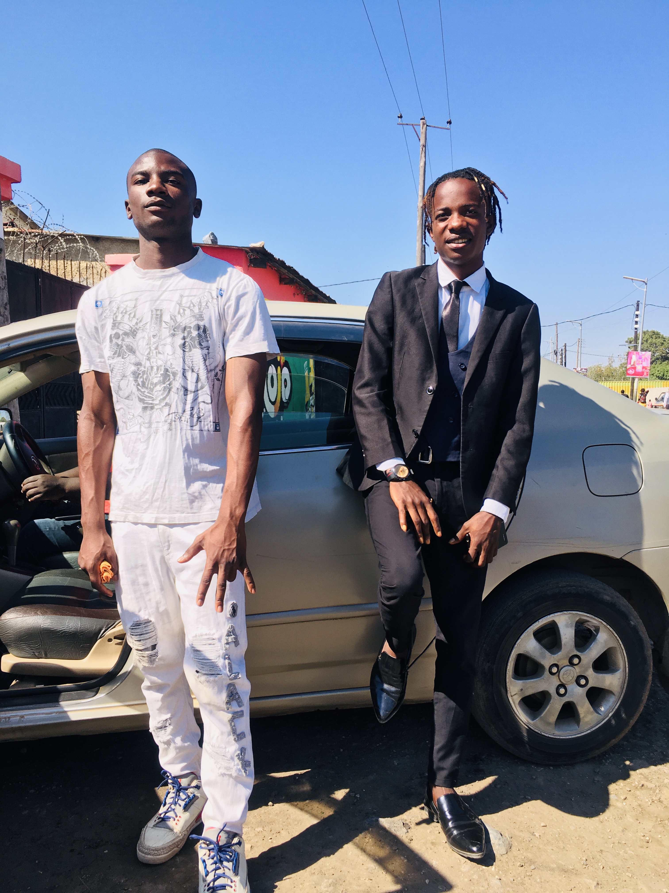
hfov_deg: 48.2
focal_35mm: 29
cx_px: 334
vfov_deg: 61.7
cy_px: 446
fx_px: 747
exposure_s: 1/864
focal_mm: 4.15
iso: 25
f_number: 2.2
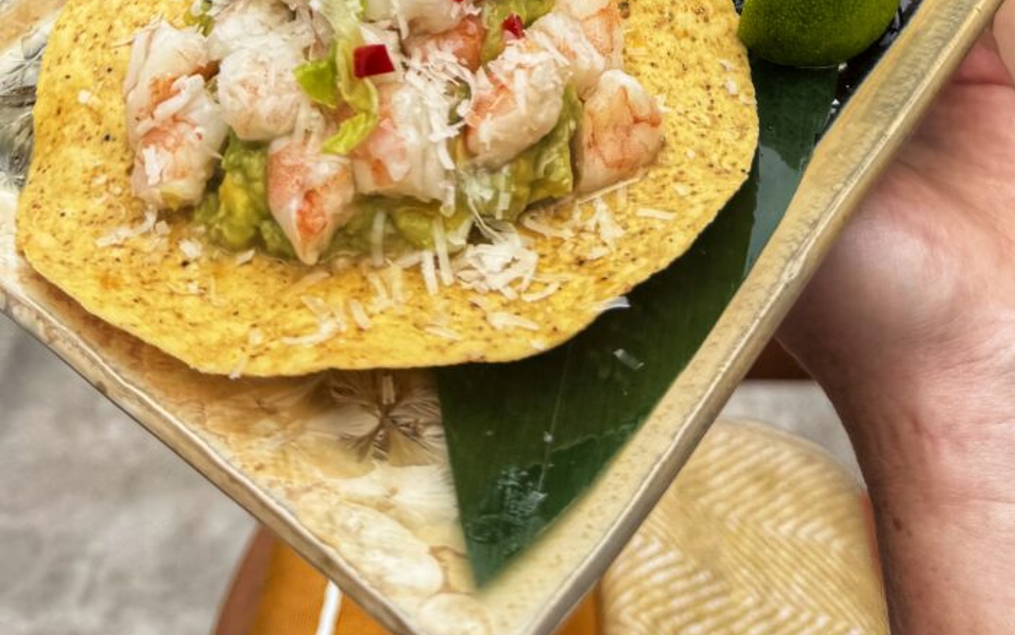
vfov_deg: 18.5
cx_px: 590
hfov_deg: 35.0
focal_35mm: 58
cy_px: -438
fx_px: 1605
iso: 80
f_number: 1.78
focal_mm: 6.76
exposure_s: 1/1869
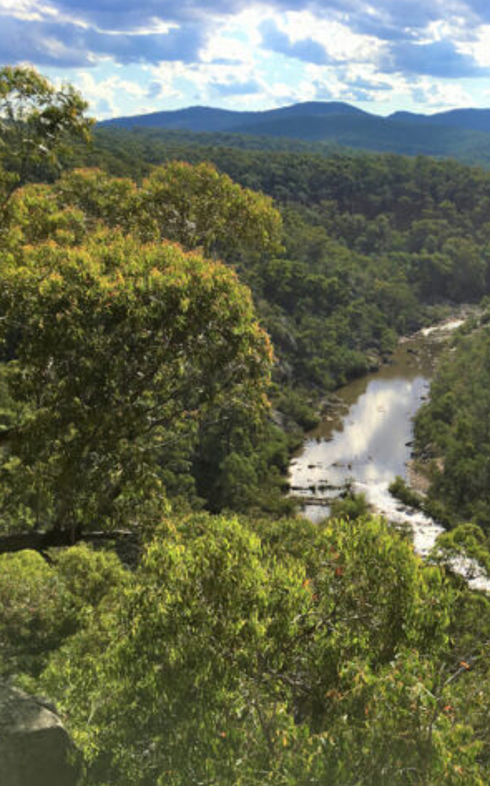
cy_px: 386
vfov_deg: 47.2
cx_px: 503
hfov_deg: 28.4
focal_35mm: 42
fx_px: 899
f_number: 2.2
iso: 25
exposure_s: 1/1350
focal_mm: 4.15
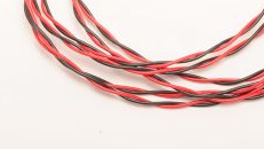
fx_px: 952
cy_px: -72
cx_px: 117
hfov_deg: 15.8
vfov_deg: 8.7
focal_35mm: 136
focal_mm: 50
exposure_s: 1/125
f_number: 18
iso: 320
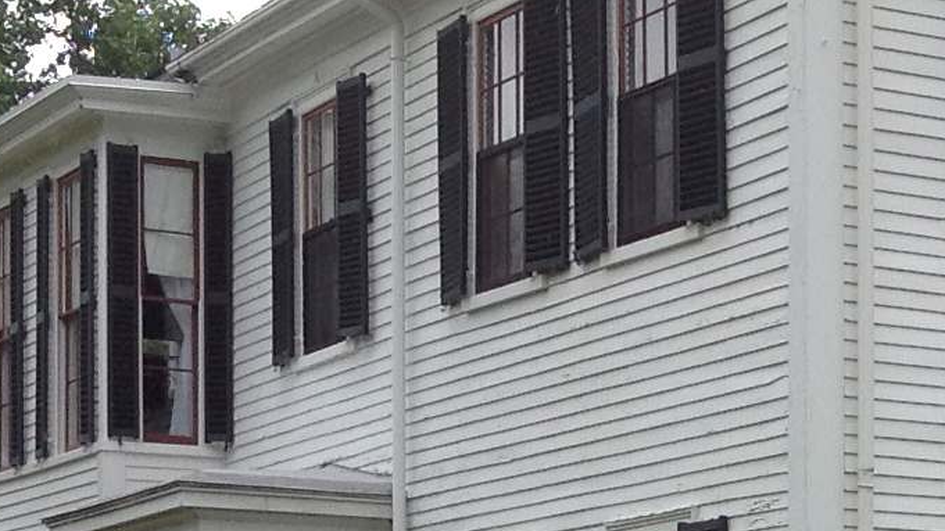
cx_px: 1157
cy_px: 864
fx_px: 3633
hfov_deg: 14.3
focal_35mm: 145
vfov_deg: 8.1
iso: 50
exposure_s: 1/703
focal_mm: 4.28
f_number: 2.4
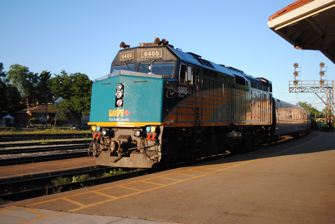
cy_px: 112
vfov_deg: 32.0
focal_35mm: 42
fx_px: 391
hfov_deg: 46.3
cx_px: 168
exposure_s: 1/640
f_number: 4.5
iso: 200
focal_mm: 28
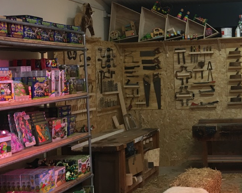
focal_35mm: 57
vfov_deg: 26.6
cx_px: 229
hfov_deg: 31.1
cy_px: 80
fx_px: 408
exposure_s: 1/33
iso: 100
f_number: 2.2
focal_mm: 4.15
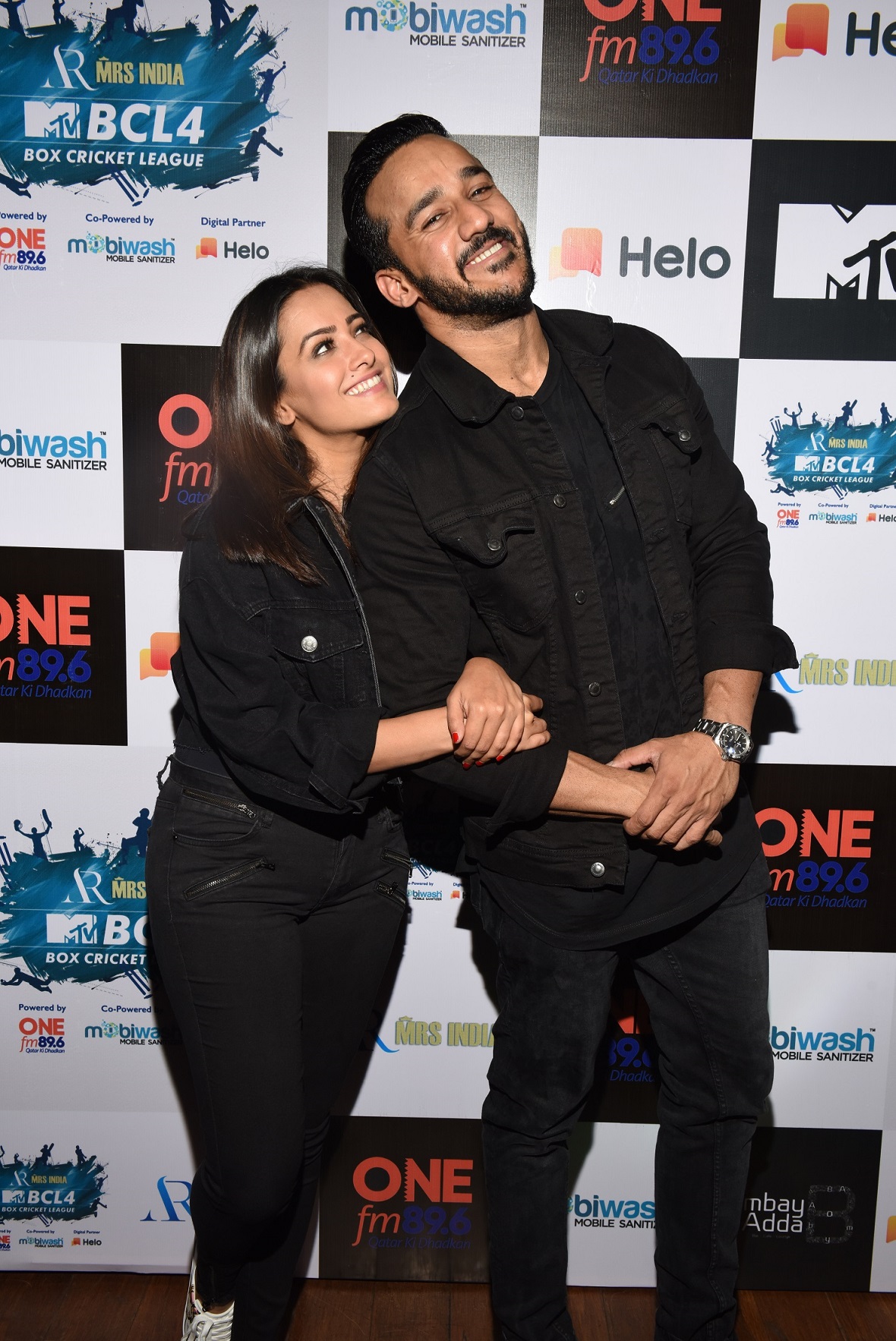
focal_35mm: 36
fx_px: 1342
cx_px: 448
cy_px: 670
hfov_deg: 36.9
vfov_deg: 53.1
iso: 800
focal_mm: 36
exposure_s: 1/160
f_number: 9
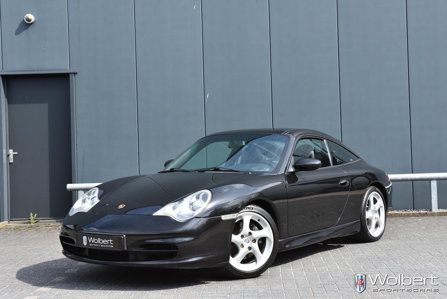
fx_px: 746
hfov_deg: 33.4
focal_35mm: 60
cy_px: 150
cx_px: 224
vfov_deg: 22.7
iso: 320
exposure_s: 1/500
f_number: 8
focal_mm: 40
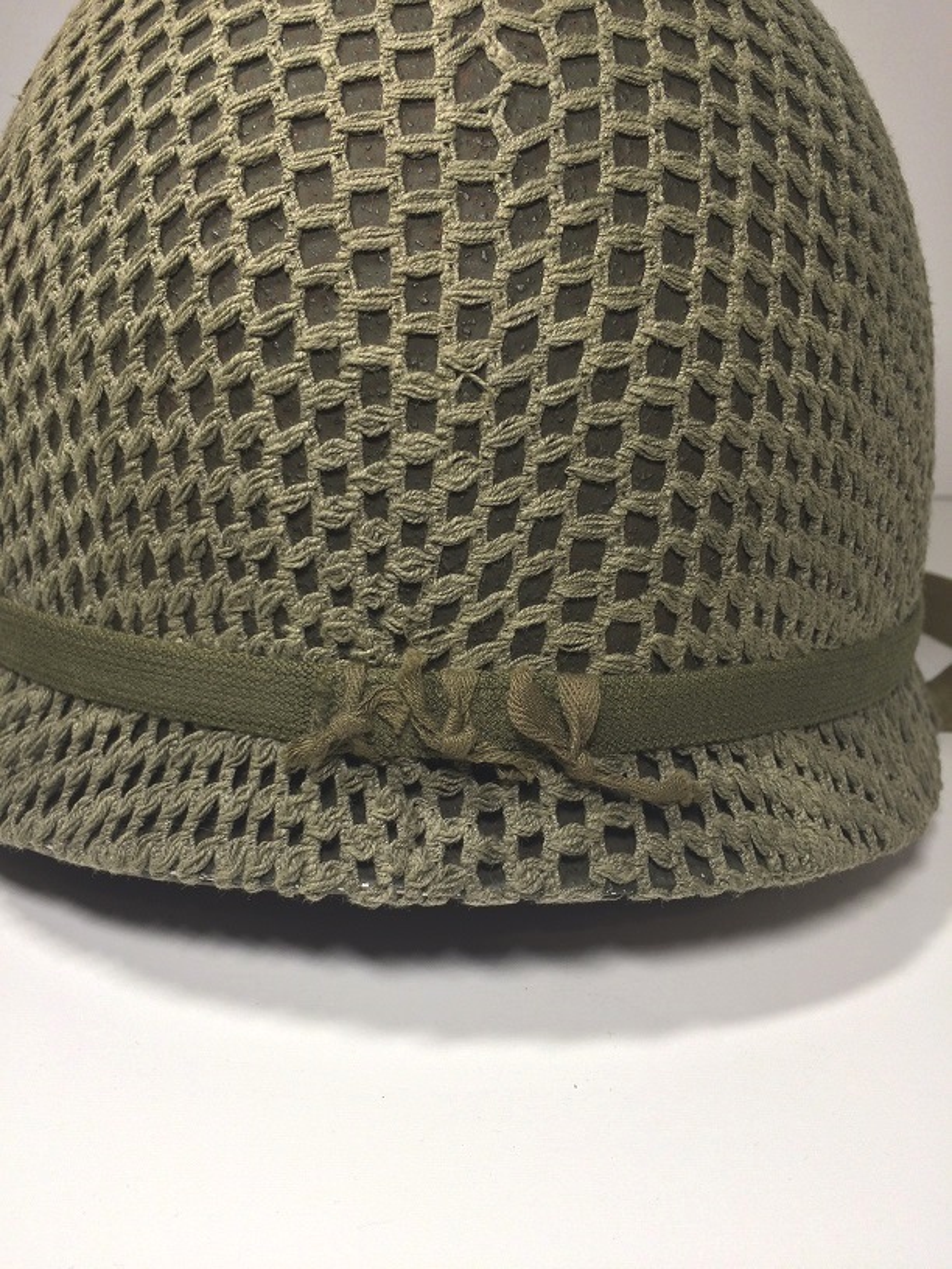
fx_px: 1063
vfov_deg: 61.7
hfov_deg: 48.2
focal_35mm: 29
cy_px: 634
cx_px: 476
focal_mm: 4.15
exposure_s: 1/60
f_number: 2.2
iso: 40
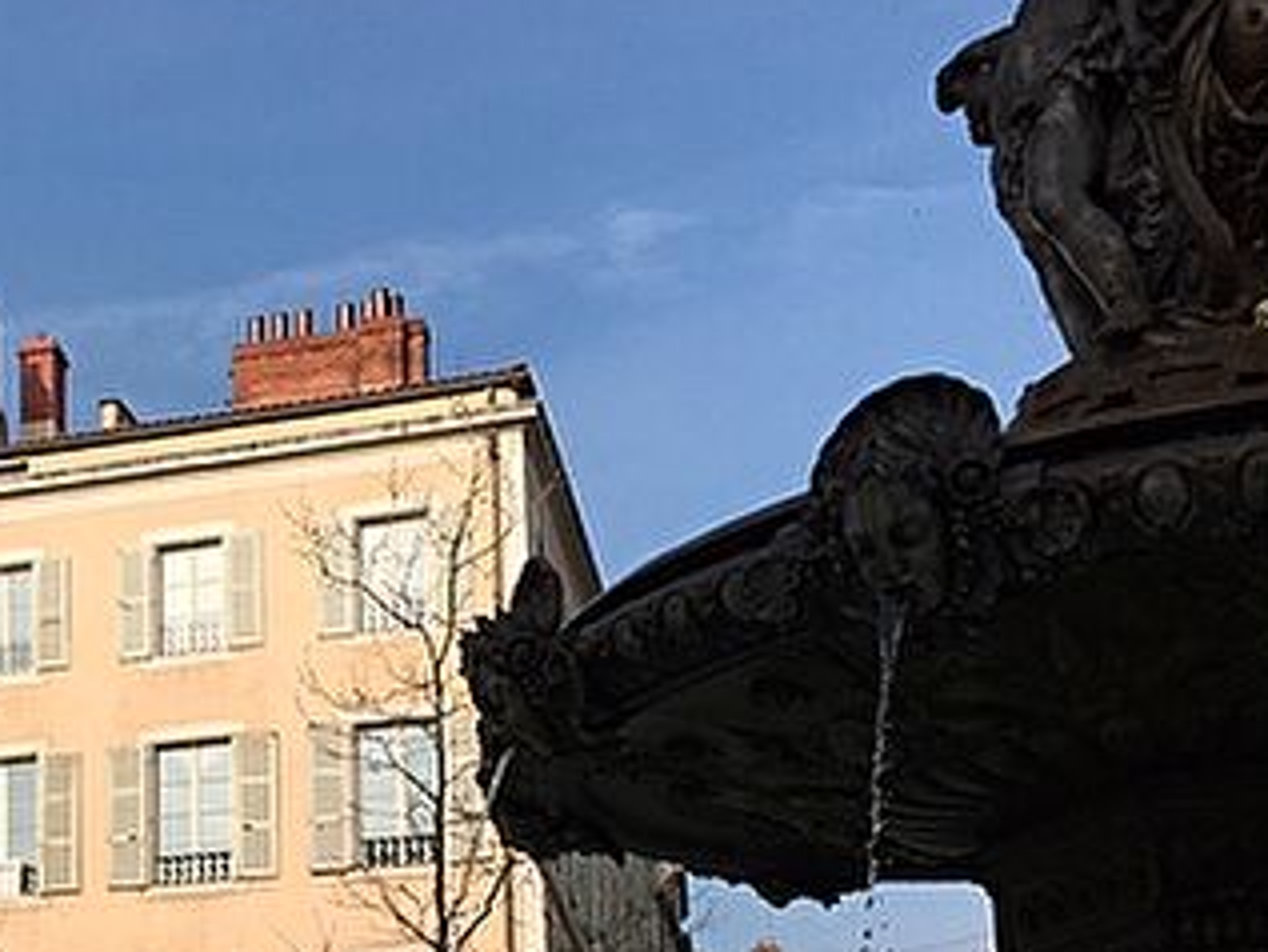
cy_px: 1002
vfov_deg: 21.9
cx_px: -32
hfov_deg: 28.2
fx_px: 2345
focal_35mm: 64
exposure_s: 1/2326
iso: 32
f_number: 2.2
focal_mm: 4.15
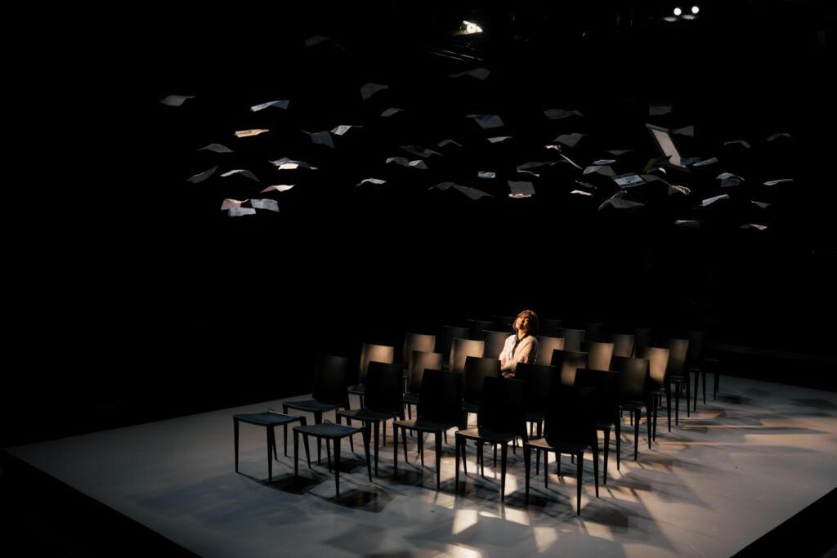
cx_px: 418
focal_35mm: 35
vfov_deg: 37.9
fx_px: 814
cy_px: 279
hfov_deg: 54.4
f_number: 2.5
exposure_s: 1/200
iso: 250
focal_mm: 35
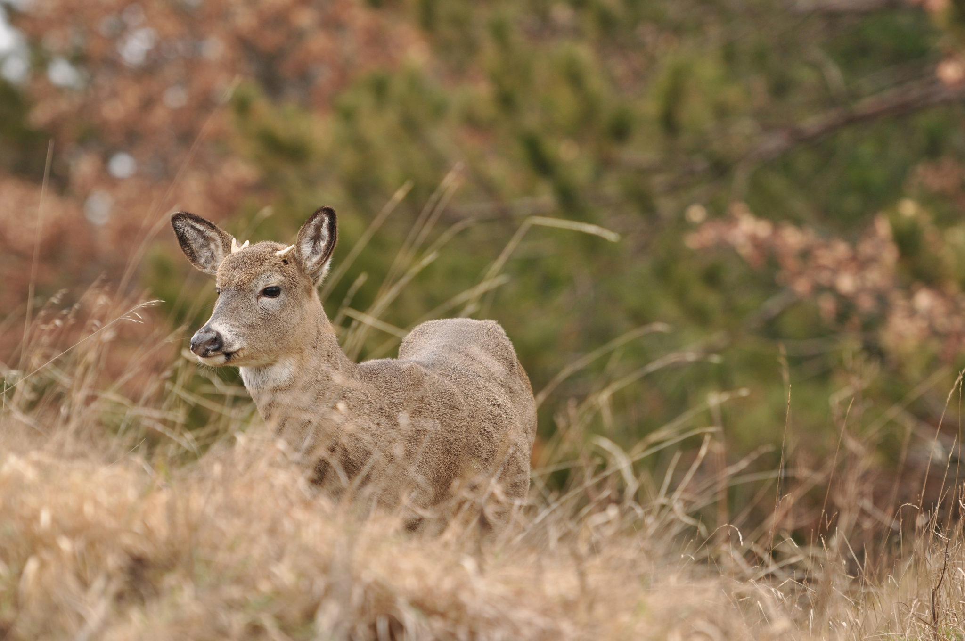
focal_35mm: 232
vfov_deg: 5.9
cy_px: 320
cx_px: 482
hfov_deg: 8.9
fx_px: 6224
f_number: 3.2
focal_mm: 155
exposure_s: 1/400
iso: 250
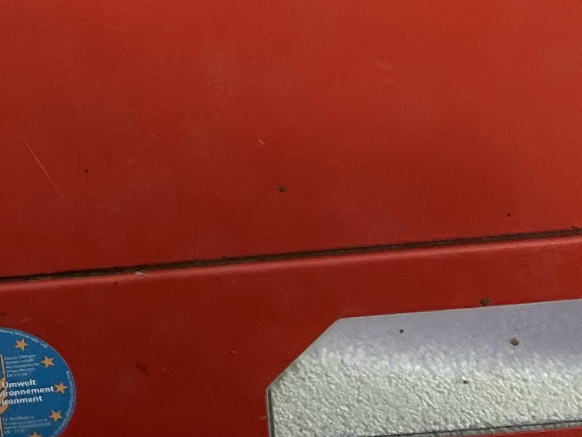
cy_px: -600
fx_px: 2186
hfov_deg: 12.8
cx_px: -655
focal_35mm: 130
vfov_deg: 10.0
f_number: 1.5
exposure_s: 1/1196
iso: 50
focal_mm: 5.7
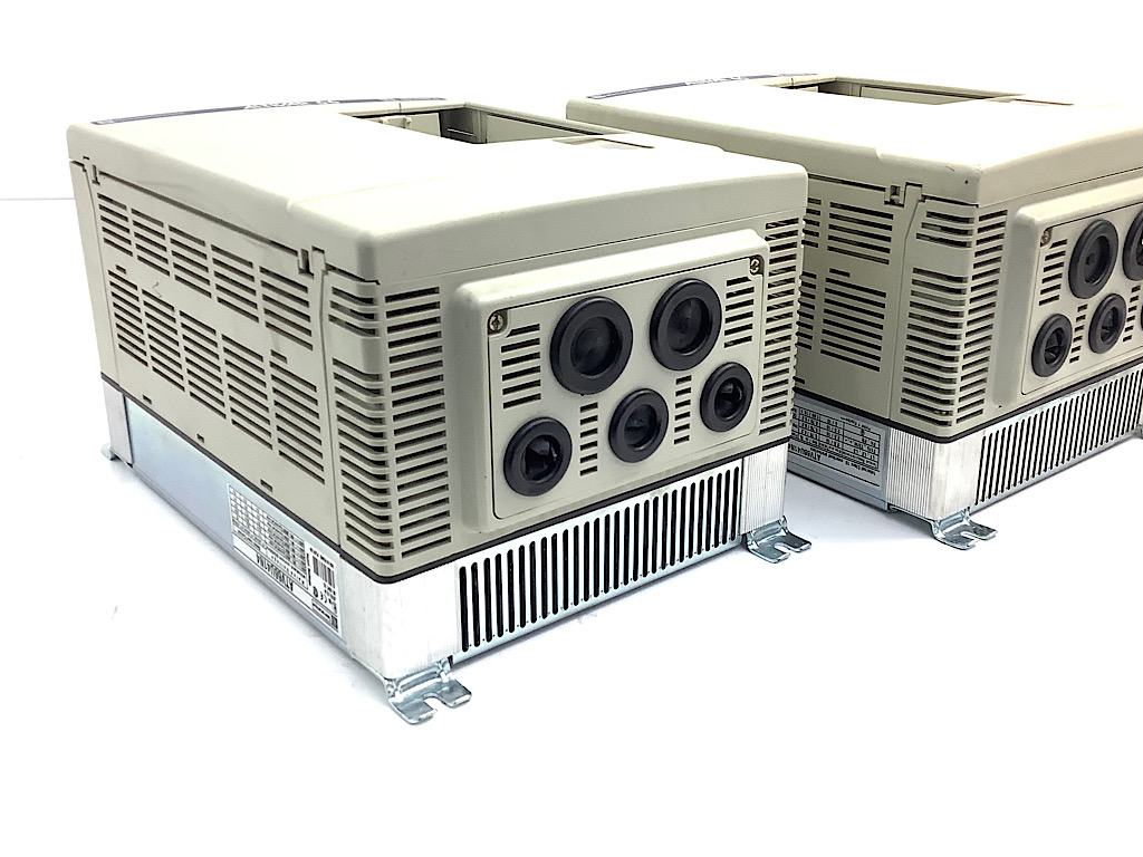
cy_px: 424
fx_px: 1189
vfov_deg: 39.7
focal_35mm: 36
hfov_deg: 51.3
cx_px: 627
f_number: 2.4
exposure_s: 1/50
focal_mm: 3.3
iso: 100
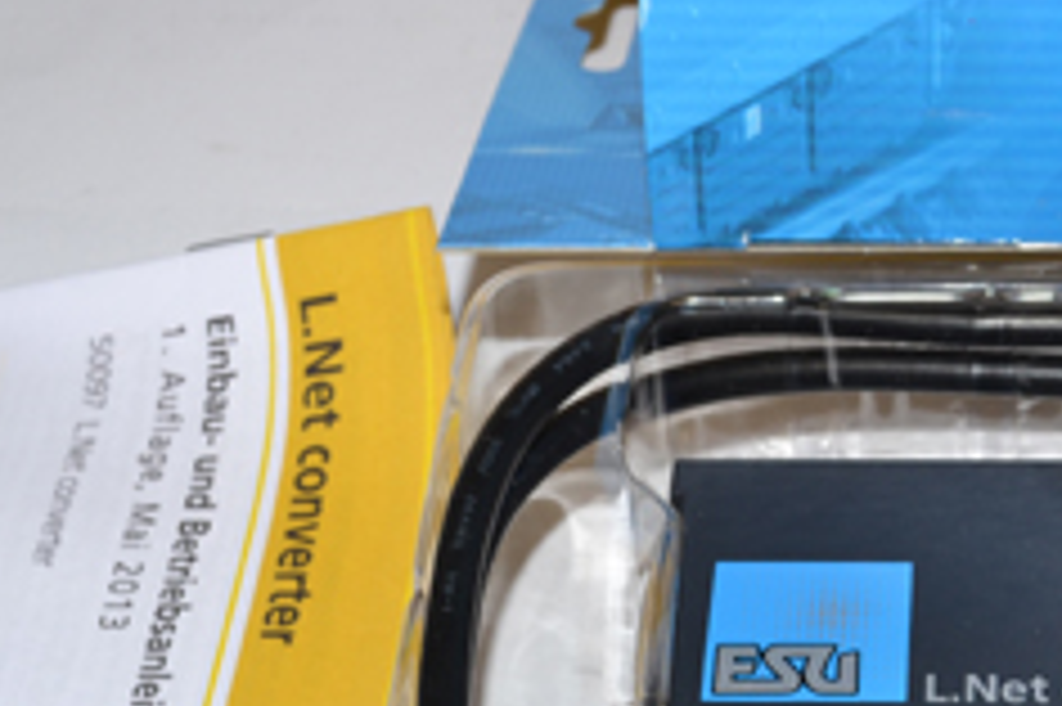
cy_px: 771
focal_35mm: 105
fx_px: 3095
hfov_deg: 19.0
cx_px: 1004
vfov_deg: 12.8
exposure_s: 1/60
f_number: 10
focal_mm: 30
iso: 200
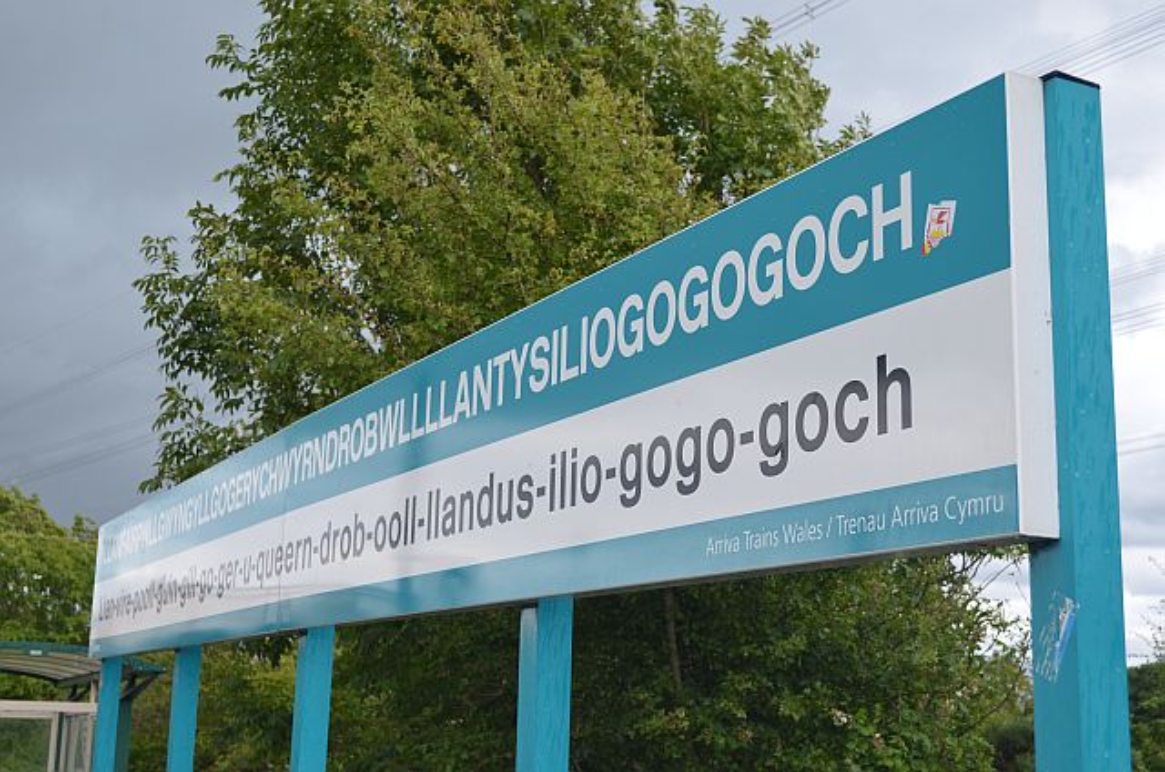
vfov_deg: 28.0
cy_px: 386
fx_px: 1550
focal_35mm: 48
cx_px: 582
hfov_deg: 41.2
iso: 200
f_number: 5.6
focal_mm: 32
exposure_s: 1/125
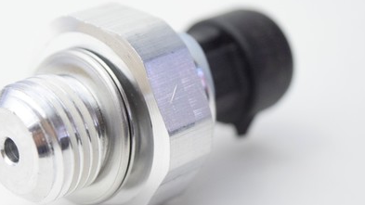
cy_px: 98
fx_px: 1190
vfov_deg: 9.9
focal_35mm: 123
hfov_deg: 17.4
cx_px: 143
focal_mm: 48
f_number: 5.3
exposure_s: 1/60
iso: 2000
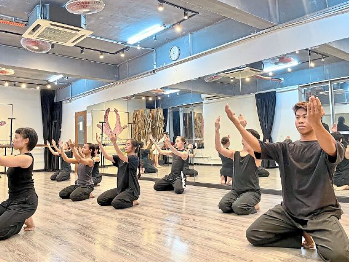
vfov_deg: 45.5
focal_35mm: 31
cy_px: 132
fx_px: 313
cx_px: 155
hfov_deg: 58.2
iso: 125
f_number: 1.6
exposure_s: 1/50
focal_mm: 4.2
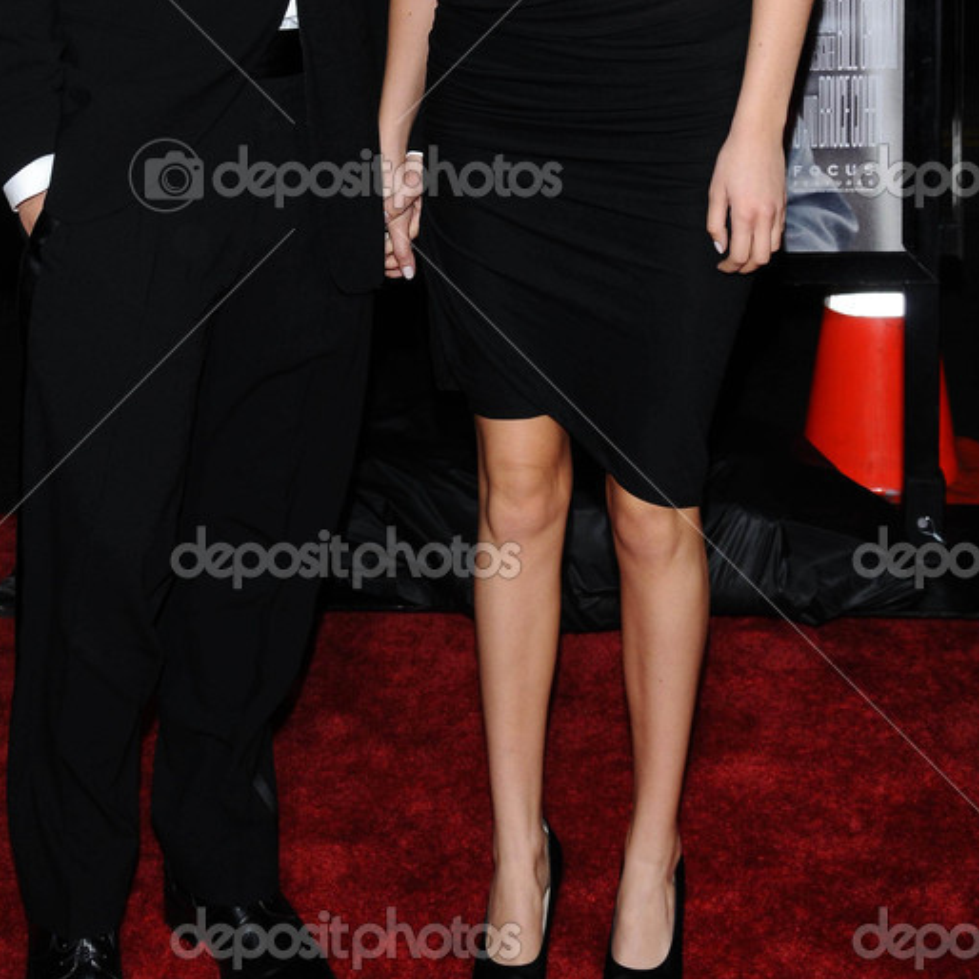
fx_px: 2272
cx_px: 345
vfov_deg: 23.9
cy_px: 177
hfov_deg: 24.2
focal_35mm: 71
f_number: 7.1
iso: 320
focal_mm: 28
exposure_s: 1/200
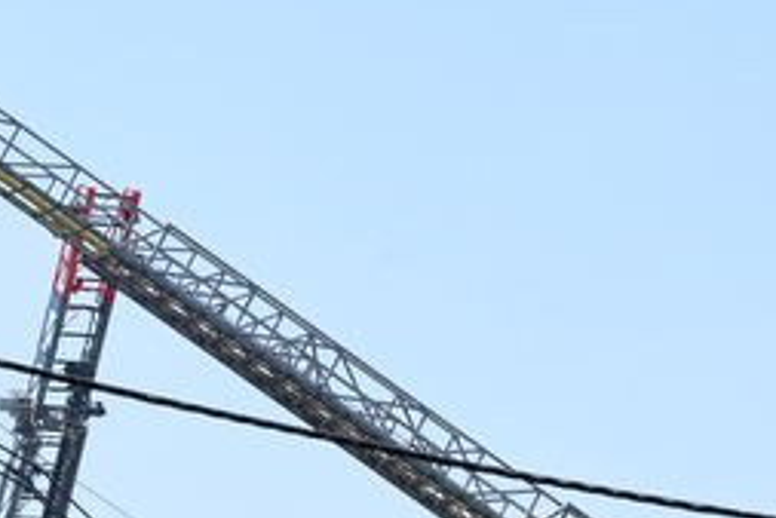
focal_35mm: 319
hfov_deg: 6.4
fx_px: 6880
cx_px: 172
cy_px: 769
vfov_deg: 4.3
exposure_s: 1/1250
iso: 2000
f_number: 18
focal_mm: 70
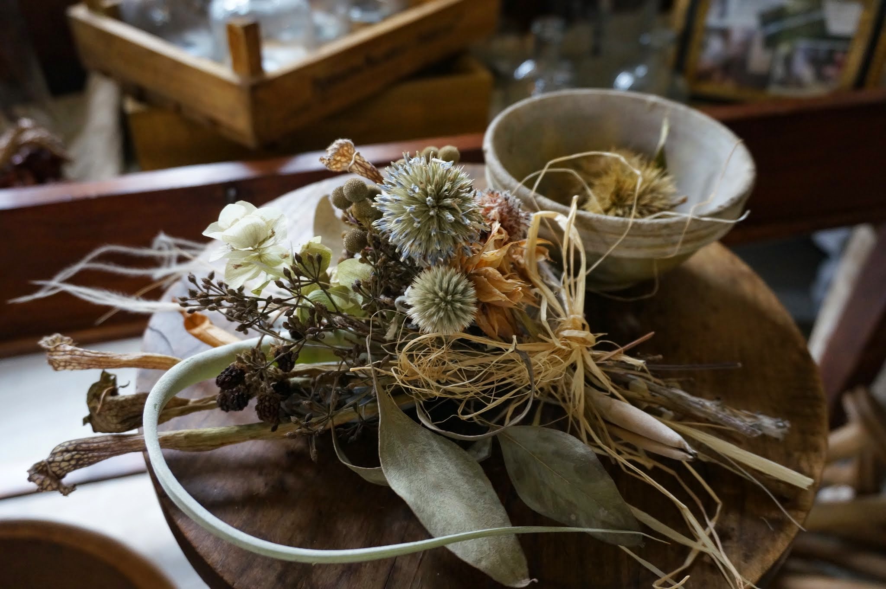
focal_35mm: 30
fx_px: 738
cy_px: 294
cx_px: 443
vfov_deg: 43.5
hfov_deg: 62.0
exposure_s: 1/60
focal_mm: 20
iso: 1000
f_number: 4
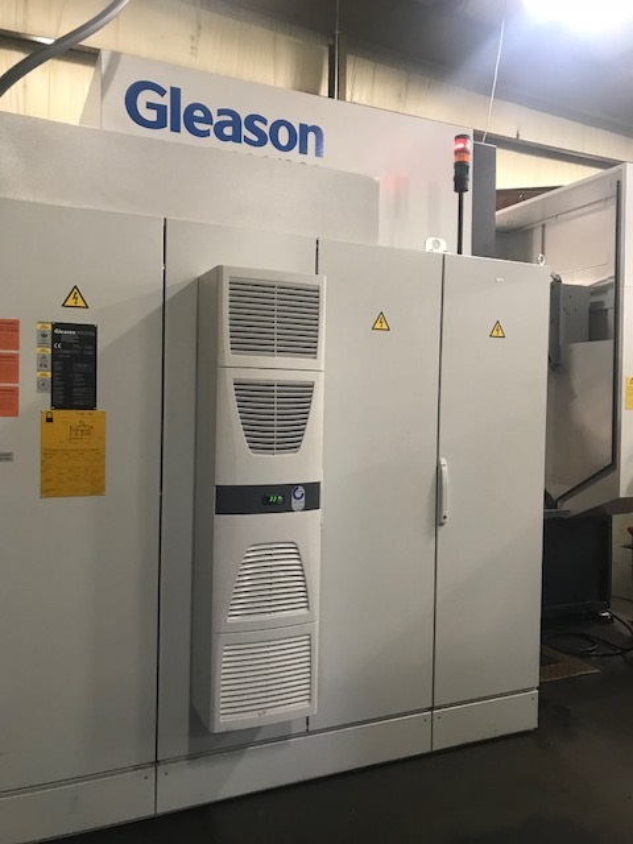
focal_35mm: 28
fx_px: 683
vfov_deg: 63.4
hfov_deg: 49.7
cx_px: 316
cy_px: 422
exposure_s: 1/15
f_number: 1.8
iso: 50
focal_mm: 3.99
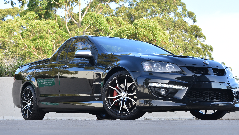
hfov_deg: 27.2
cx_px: 126
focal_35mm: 78
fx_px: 494
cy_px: 70
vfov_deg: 15.5
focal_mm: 40
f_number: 8
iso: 110
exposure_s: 1/60
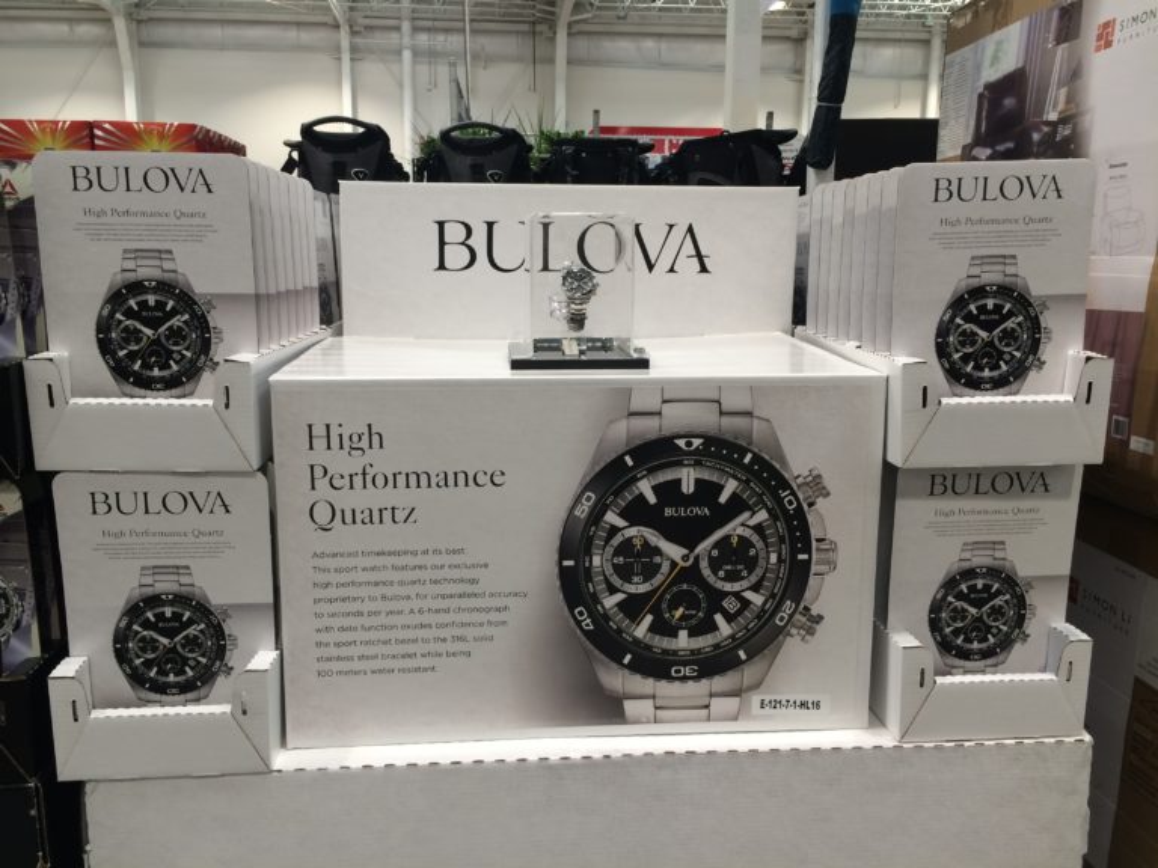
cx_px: 579
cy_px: 434
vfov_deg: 48.2
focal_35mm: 29
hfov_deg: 61.7
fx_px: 970
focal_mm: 4.15
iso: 40
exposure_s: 1/30
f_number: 2.2
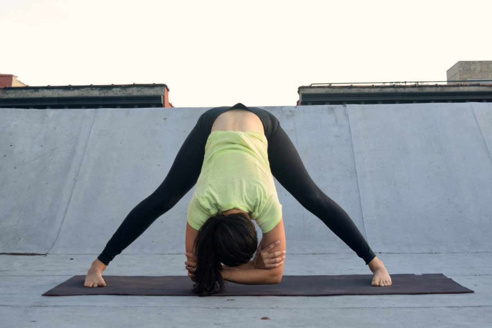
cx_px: 246
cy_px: 164
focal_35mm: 40
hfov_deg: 47.9
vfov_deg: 33.0
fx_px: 553
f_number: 4
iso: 400
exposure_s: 1/160
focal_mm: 27
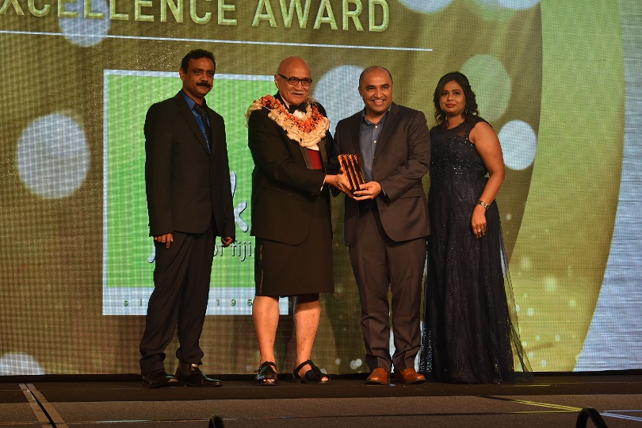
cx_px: 321
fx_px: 1471
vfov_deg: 16.6
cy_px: 214
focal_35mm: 82
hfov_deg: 24.6
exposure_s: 1/125
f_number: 5.6
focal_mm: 55
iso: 360
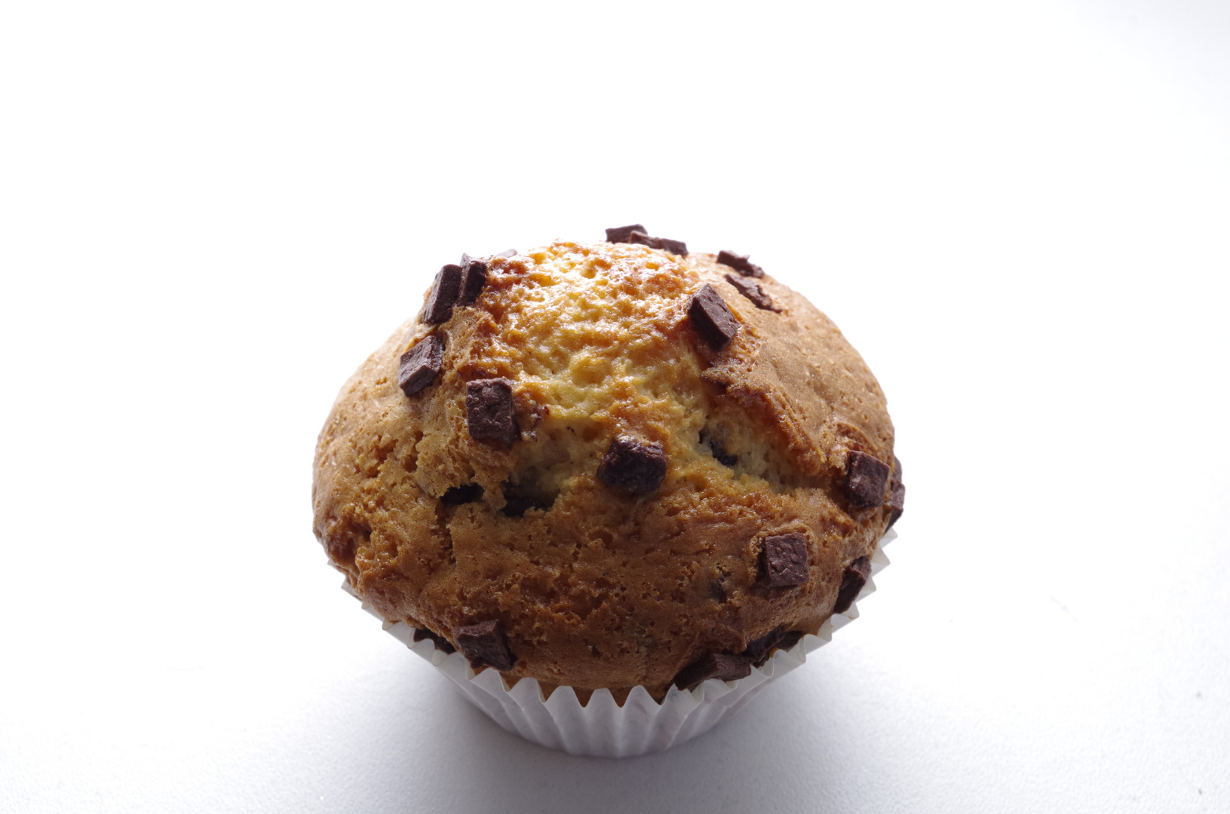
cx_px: 615
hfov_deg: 46.5
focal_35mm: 42
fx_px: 1432
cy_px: 407
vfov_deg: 31.8
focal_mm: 28.13
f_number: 10
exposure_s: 1/20
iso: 400
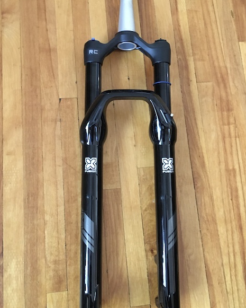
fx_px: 355
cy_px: 119
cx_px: 123
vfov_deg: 46.5
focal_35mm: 39
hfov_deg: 38.2
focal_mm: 4.15
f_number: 2.2
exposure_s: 1/15
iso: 400
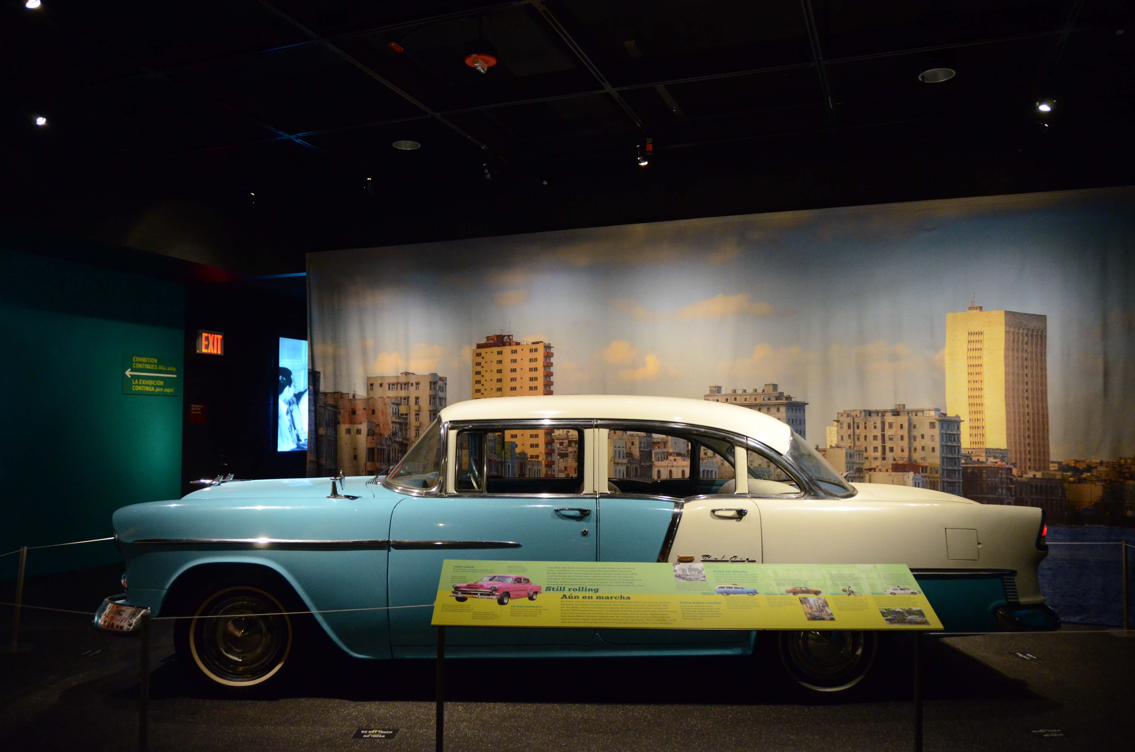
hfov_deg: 67.5
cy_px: 376
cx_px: 568
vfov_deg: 47.7
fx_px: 849
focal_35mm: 27
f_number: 3.5
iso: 2500
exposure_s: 1/30
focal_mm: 18
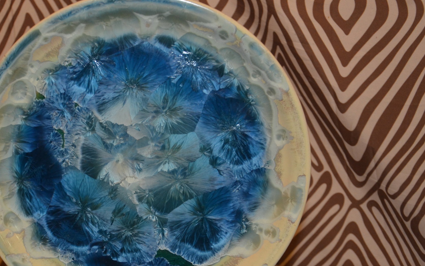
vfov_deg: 21.9
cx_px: 155
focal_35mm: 59
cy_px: 175
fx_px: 683
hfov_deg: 34.3
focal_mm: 26
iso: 800
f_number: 4
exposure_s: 1/60
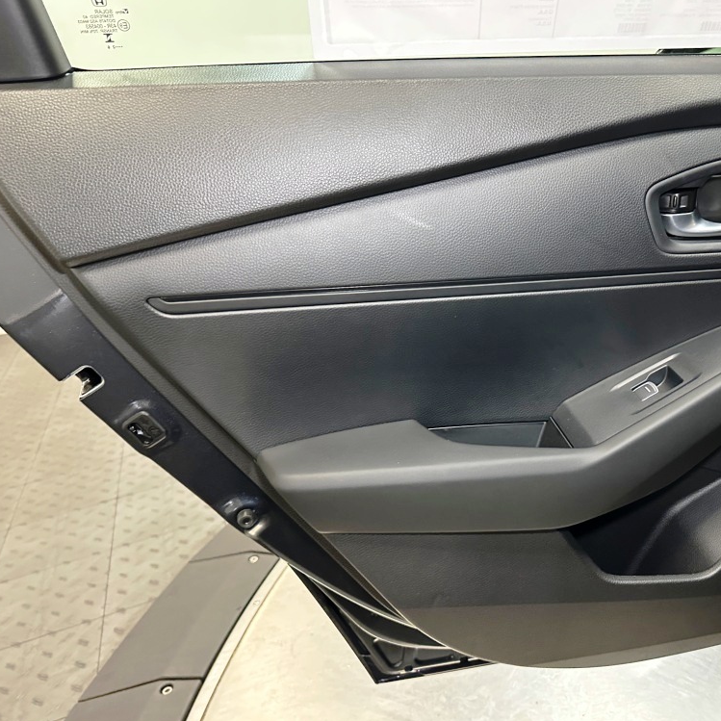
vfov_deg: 55.6
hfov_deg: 54.5
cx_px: 482
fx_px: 683
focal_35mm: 29
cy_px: 364
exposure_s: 1/40
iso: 800
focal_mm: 6.86
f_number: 1.78
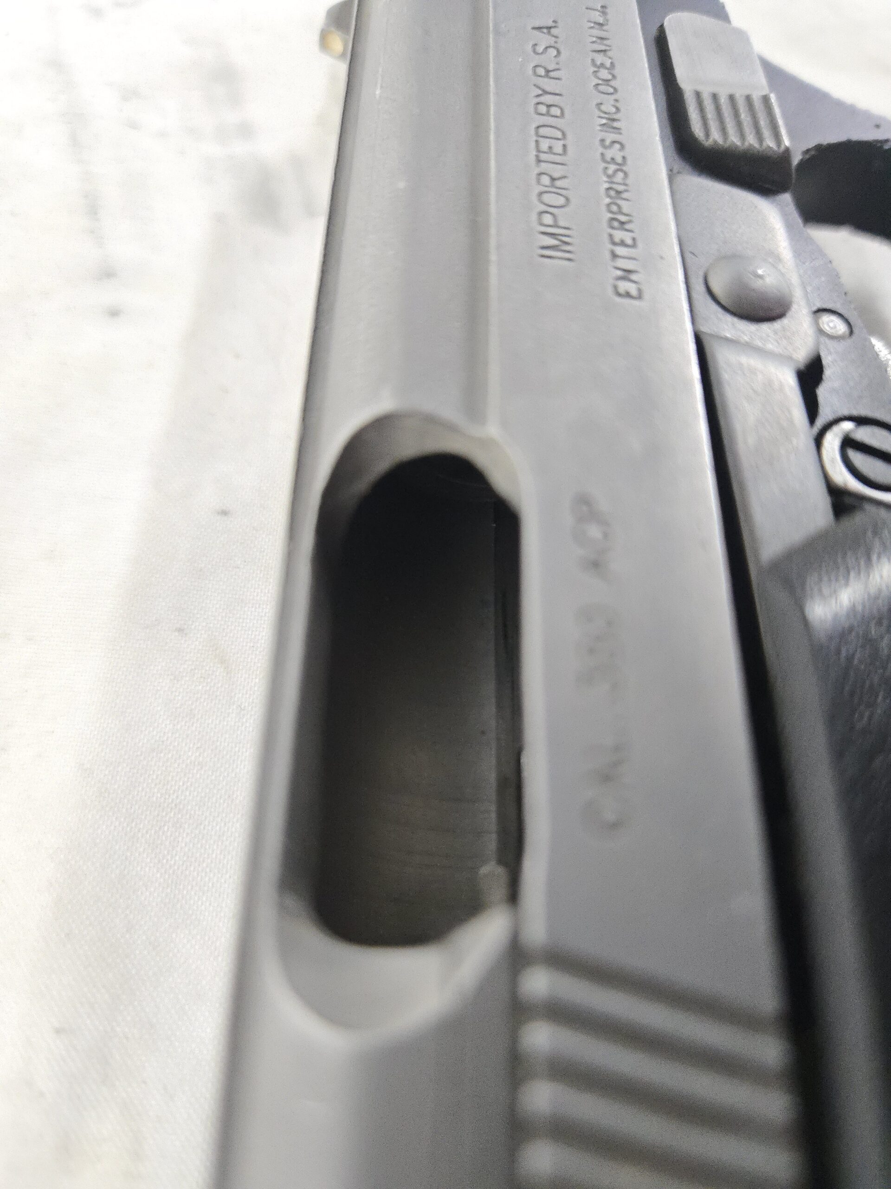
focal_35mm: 23
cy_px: 594
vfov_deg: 73.9
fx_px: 789
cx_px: 446
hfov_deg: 58.9
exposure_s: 1/60
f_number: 1.8
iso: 640
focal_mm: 5.4
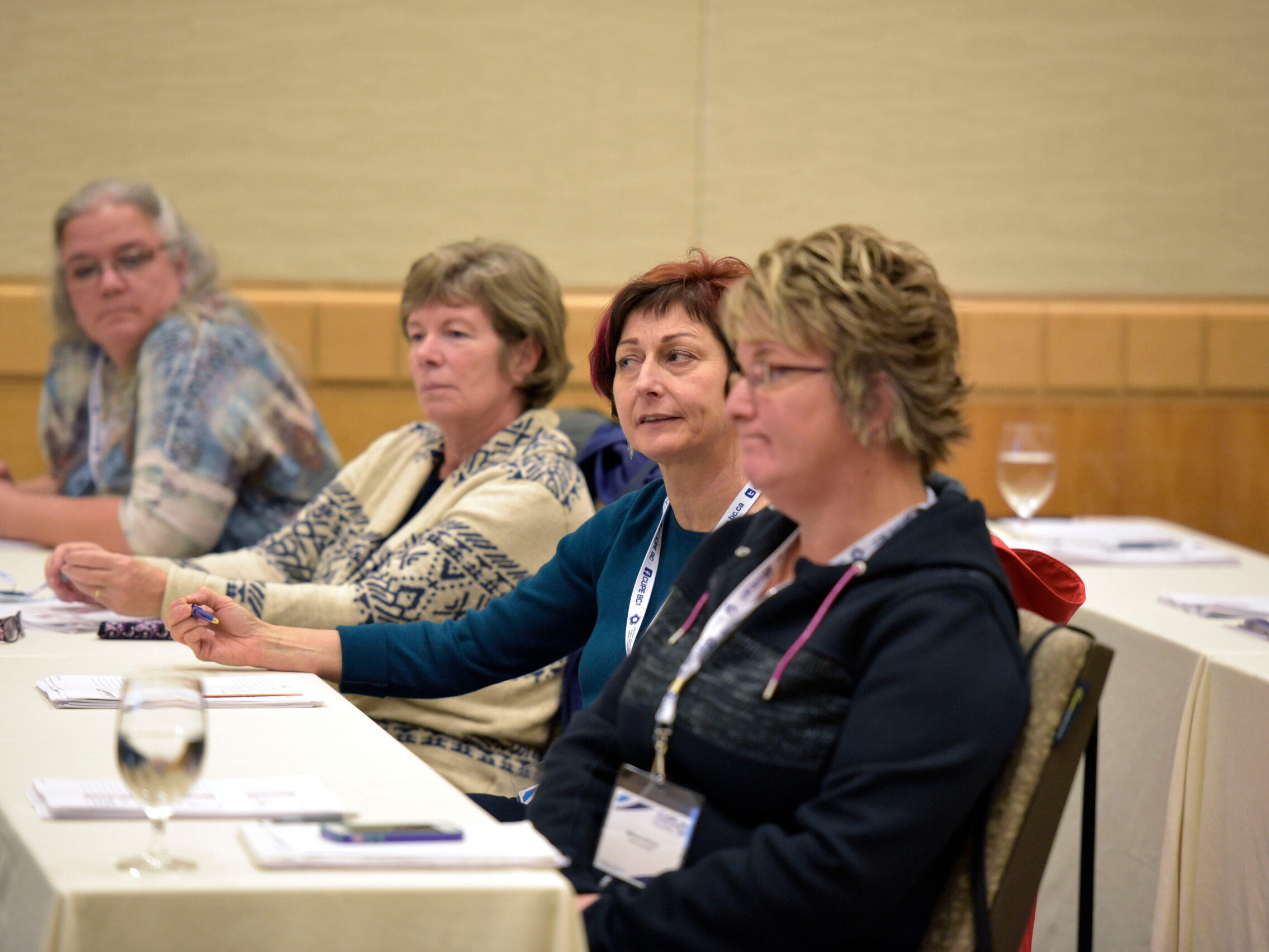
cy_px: 475
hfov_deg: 11.0
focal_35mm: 179
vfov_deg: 8.3
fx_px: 6561
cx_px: 613
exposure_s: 1/125
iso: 4000
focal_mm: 165
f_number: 2.8
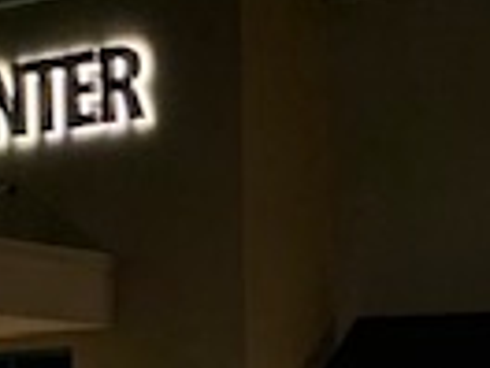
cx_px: 772
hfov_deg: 14.4
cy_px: 636
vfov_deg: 11.1
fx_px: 1784
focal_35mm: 126
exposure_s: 1/30
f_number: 1.8
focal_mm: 4.25
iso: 640
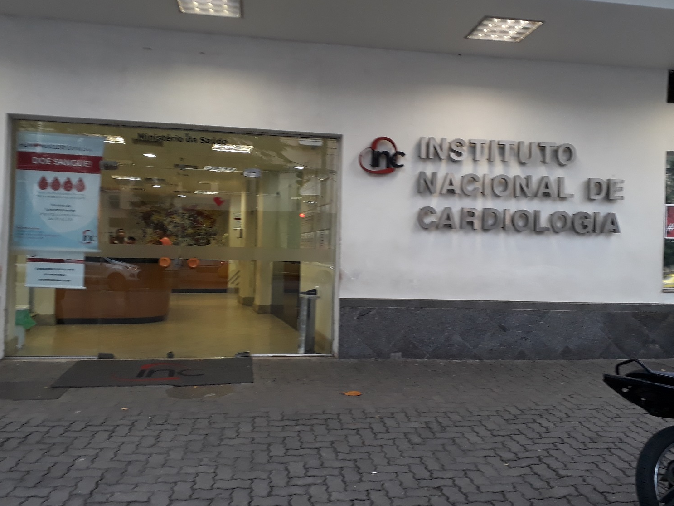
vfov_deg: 46.8
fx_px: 584
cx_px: 344
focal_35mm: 30
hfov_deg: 60.0
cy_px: 241
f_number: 1.9
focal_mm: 3.6
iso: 80
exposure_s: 1/30
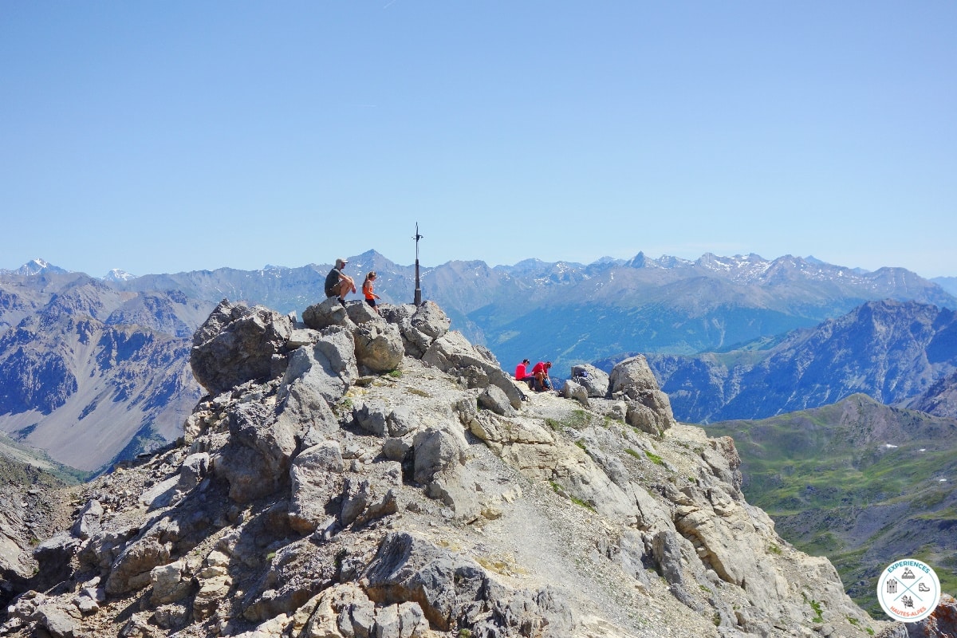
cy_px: 319
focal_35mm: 45
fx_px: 1196
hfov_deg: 43.6
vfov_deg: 29.9
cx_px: 478
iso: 125
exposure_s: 1/1250
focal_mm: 16.78
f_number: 4
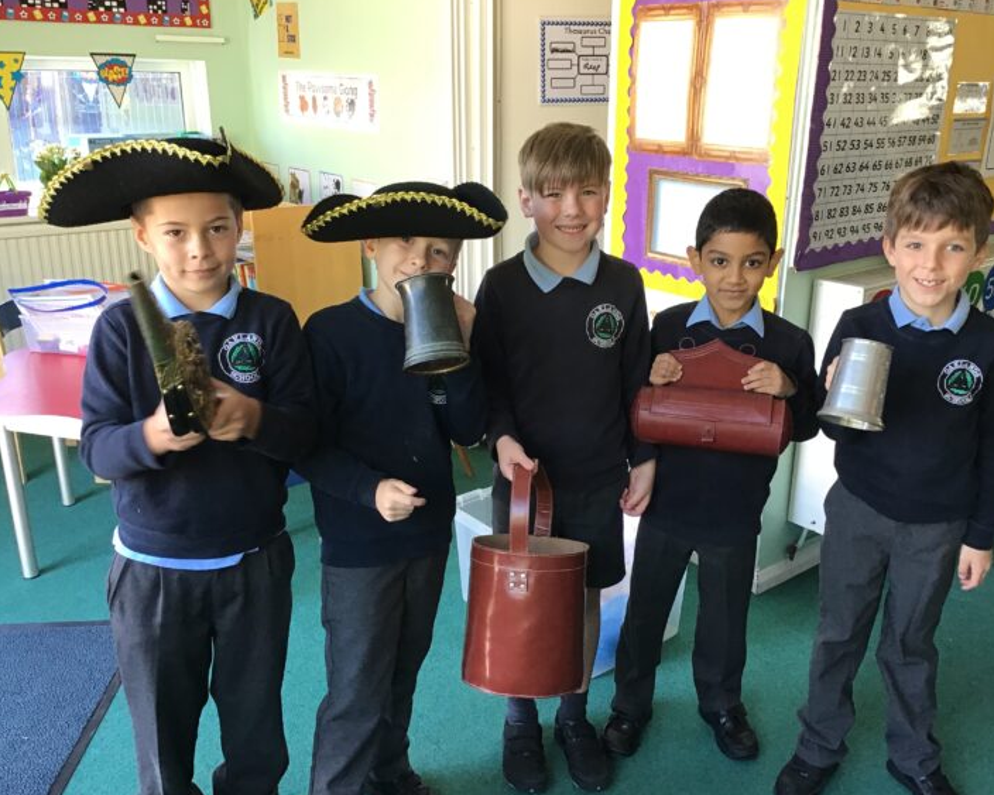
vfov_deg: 44.5
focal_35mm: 33
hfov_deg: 54.2
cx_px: 538
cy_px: 400
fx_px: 971
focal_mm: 3.3
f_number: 2.4
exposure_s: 1/33
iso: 80
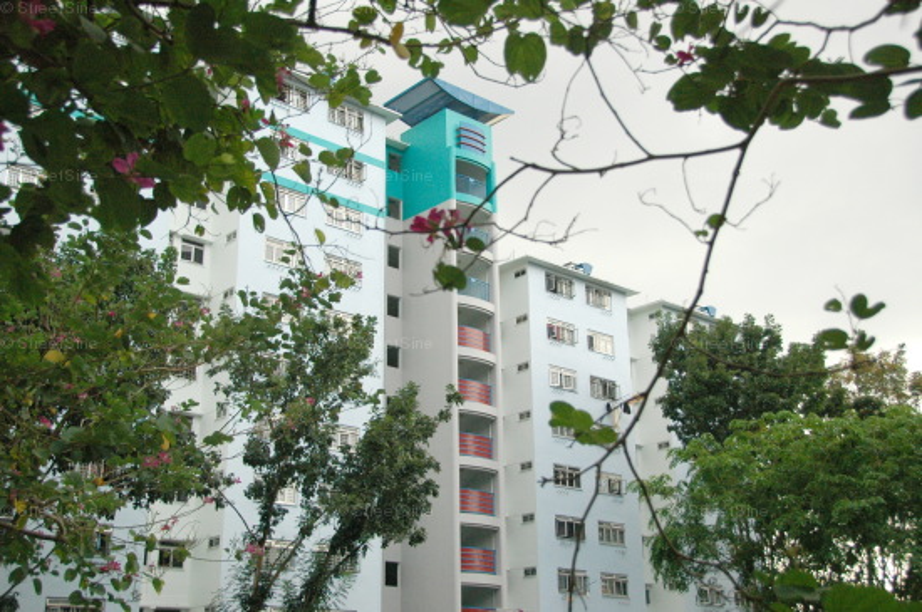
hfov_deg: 42.4
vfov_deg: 28.9
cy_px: 306
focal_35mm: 46
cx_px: 461
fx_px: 1189
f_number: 4.2
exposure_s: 1/800
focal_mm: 31
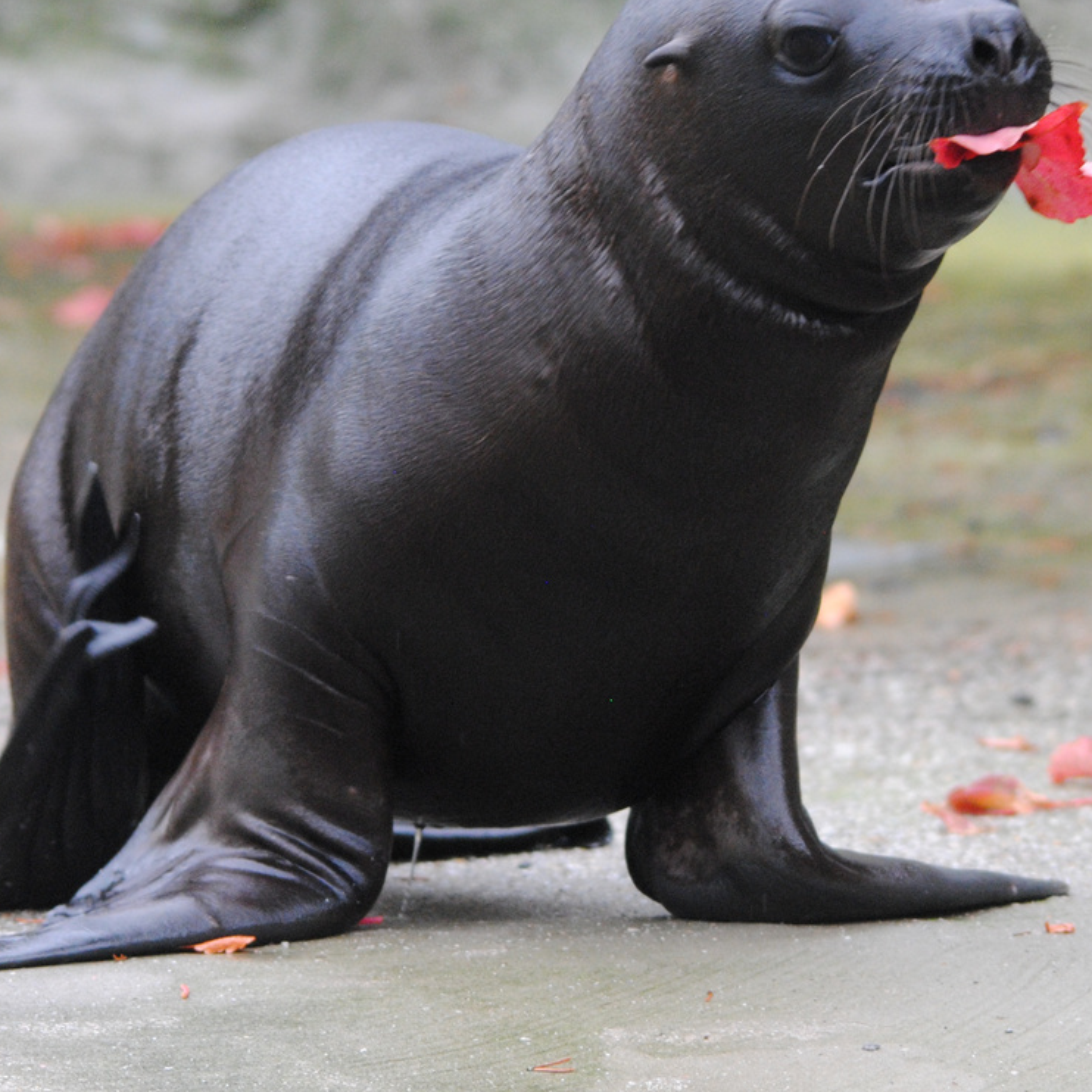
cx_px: 717
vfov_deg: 4.2
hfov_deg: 4.2
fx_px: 14847
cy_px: 333
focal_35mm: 416
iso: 800
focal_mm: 150
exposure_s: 1/250
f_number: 5
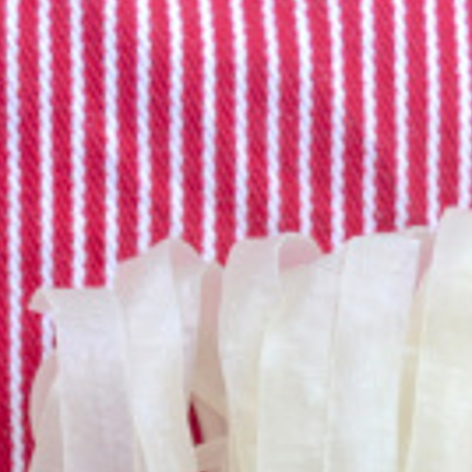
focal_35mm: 256
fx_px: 3949
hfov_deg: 6.8
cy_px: 977
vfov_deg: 6.6
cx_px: -81
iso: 400
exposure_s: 1/100
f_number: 5
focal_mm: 32
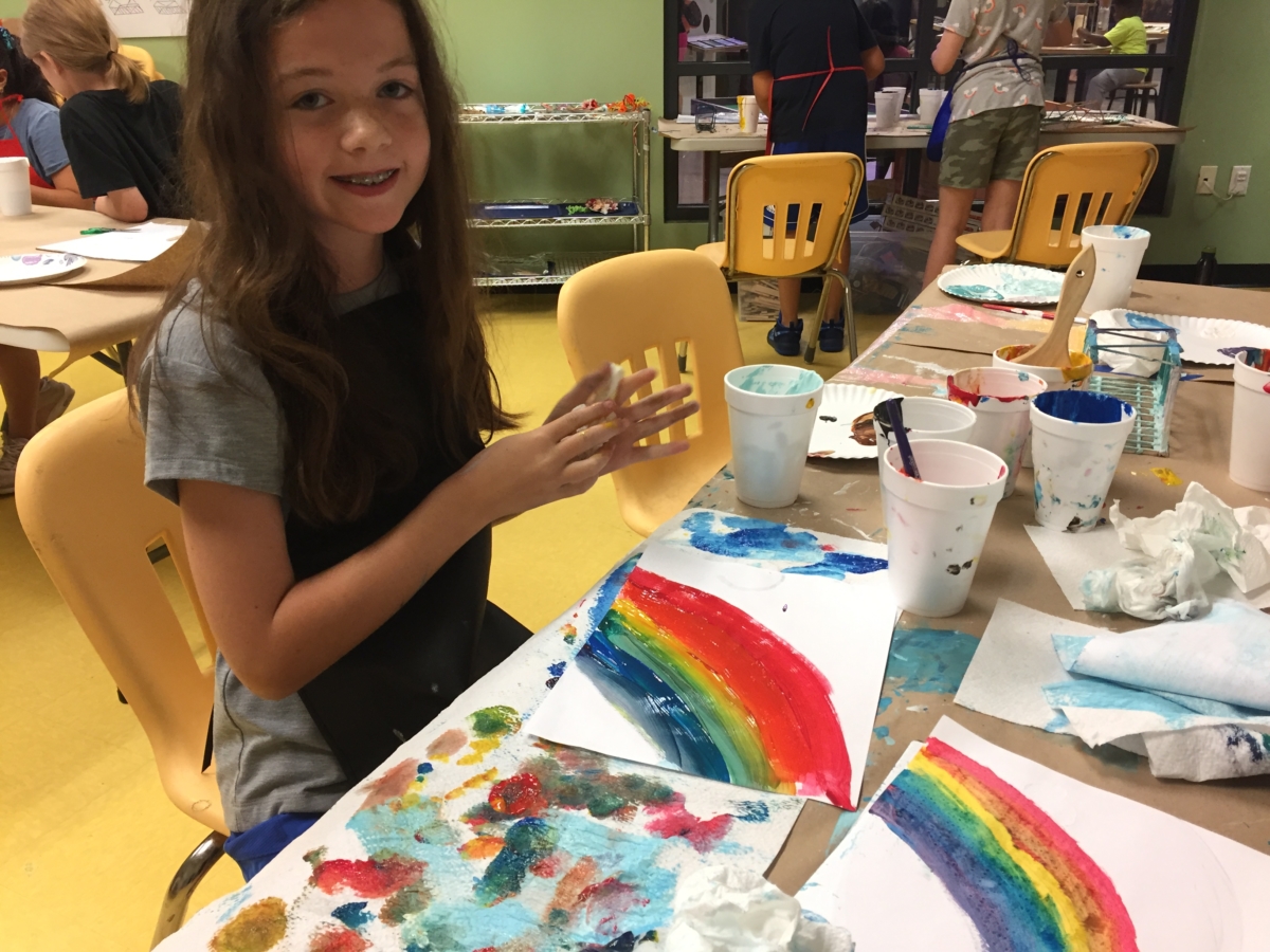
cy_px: 476
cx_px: 635
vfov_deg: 48.2
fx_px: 1064
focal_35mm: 29
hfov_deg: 61.7
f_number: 2.2
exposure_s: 1/30
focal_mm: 4.15
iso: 100
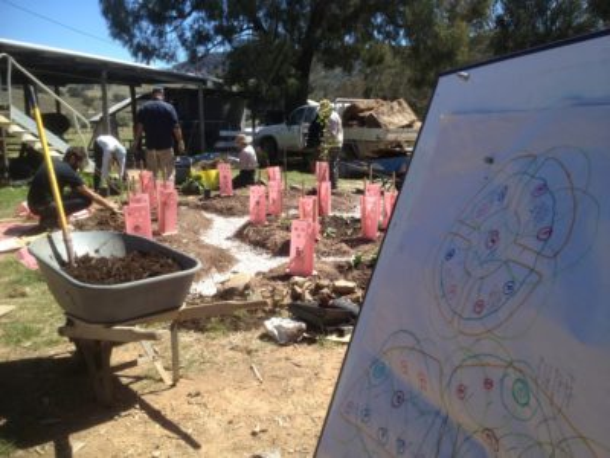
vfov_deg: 40.7
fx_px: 617
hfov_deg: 52.6
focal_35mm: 35
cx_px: 305
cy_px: 229
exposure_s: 1/1126
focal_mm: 4.28
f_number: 2.4
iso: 50
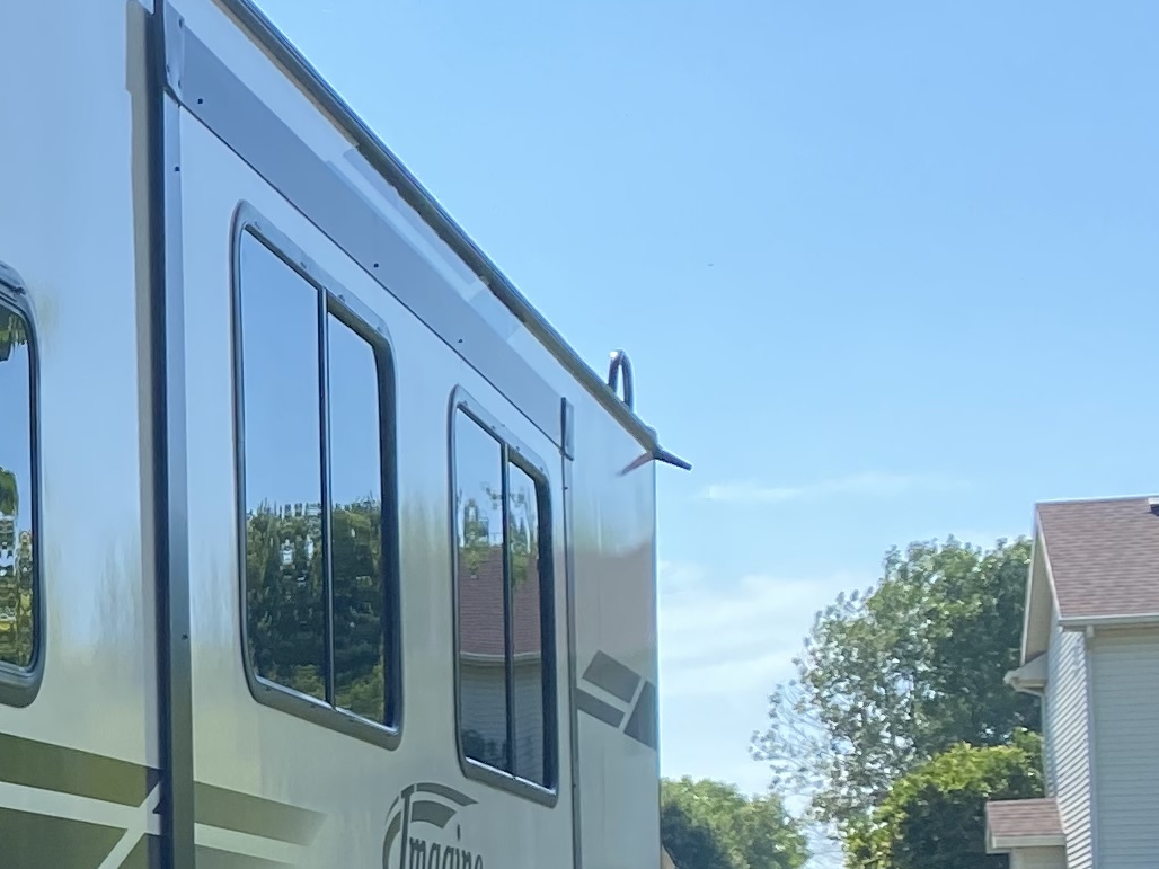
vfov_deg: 14.2
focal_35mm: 102
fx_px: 3415
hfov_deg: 16.2
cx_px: -946
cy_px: 929
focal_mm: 4.25
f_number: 1.8
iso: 32
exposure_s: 1/1103
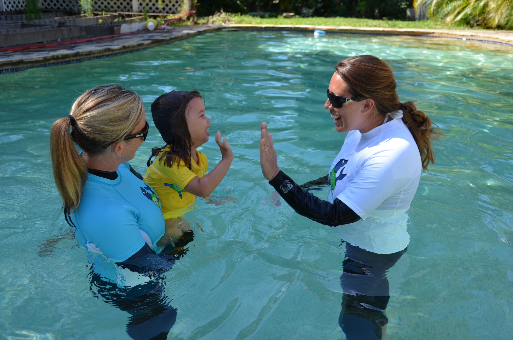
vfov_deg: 36.7
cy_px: 170
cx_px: 256
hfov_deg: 53.2
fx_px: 512
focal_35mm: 36
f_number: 4.5
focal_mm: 24
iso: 400
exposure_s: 1/1000
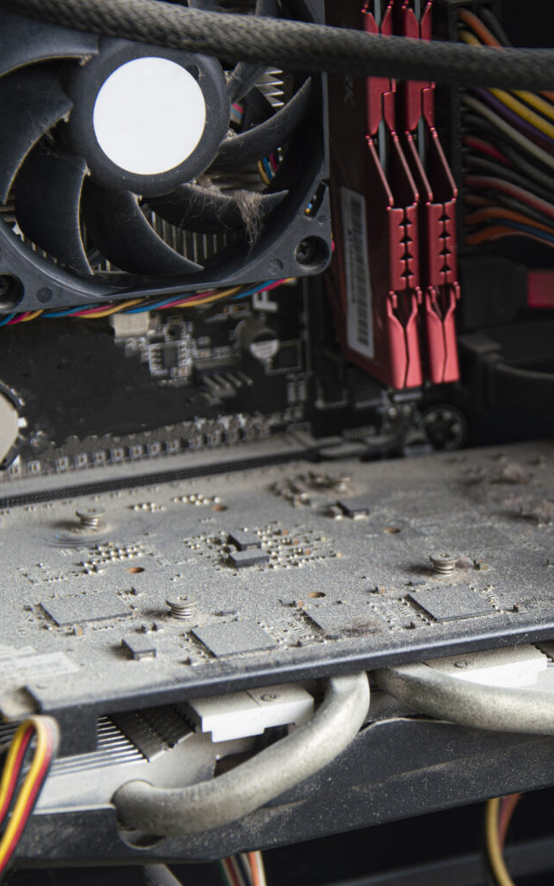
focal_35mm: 143
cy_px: 443
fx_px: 3453
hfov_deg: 9.1
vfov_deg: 14.6
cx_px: 456
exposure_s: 1/25
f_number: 5.3
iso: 100
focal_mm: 62
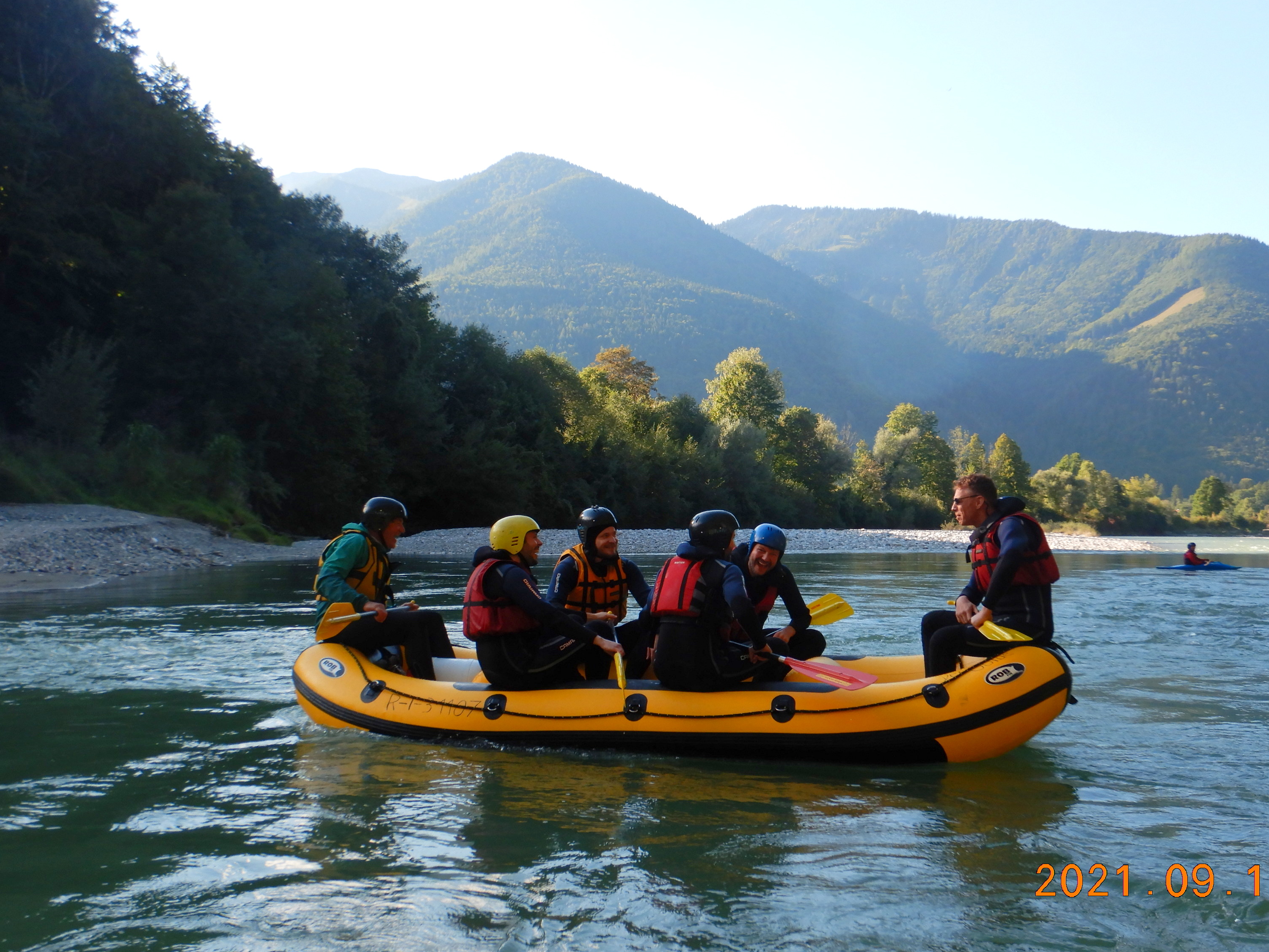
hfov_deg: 50.1
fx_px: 1357
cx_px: 663
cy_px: 471
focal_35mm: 37
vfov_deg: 38.7
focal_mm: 6.1
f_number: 4.2
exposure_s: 1/320
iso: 125
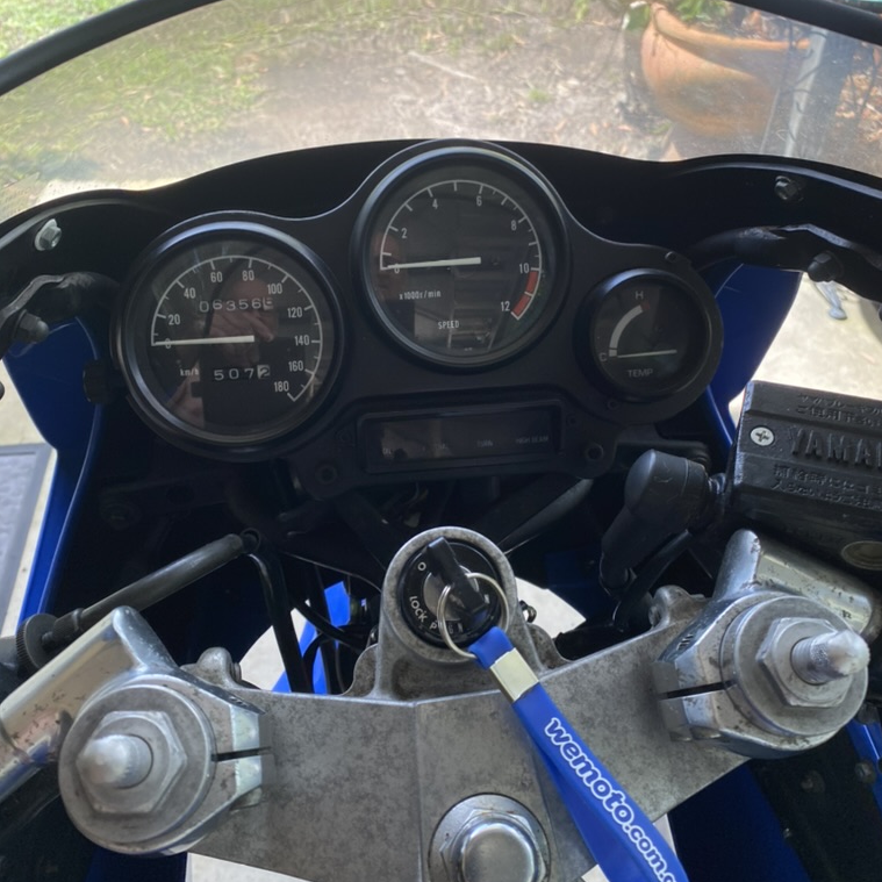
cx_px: 445
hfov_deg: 52.5
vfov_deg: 52.5
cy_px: 402
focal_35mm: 31
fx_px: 894
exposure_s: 1/415
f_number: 1.8
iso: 32
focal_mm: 4.25
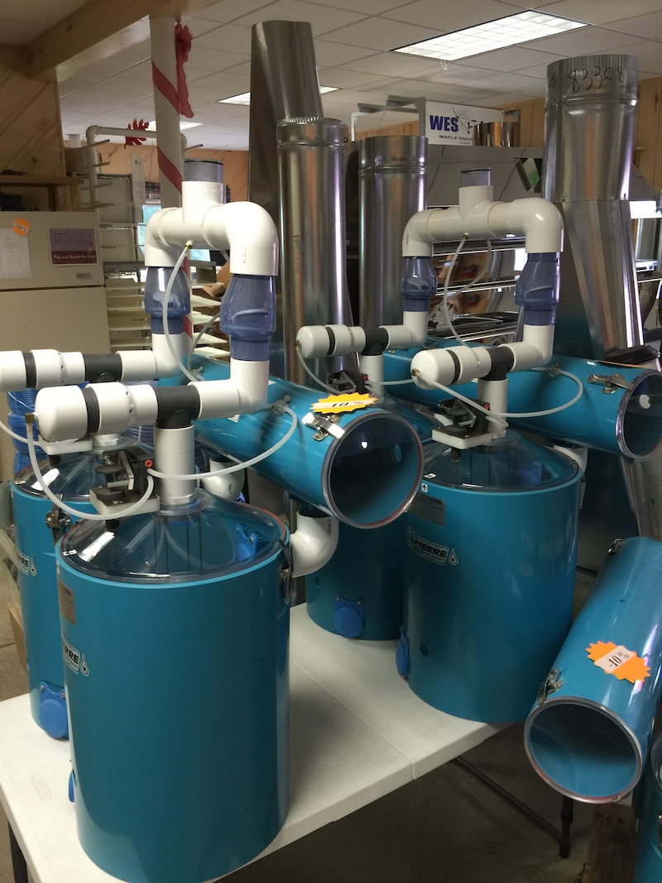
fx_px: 740
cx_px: 331
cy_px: 442
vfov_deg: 61.7
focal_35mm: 29
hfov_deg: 48.2
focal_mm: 4.15
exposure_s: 1/15
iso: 64
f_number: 2.2
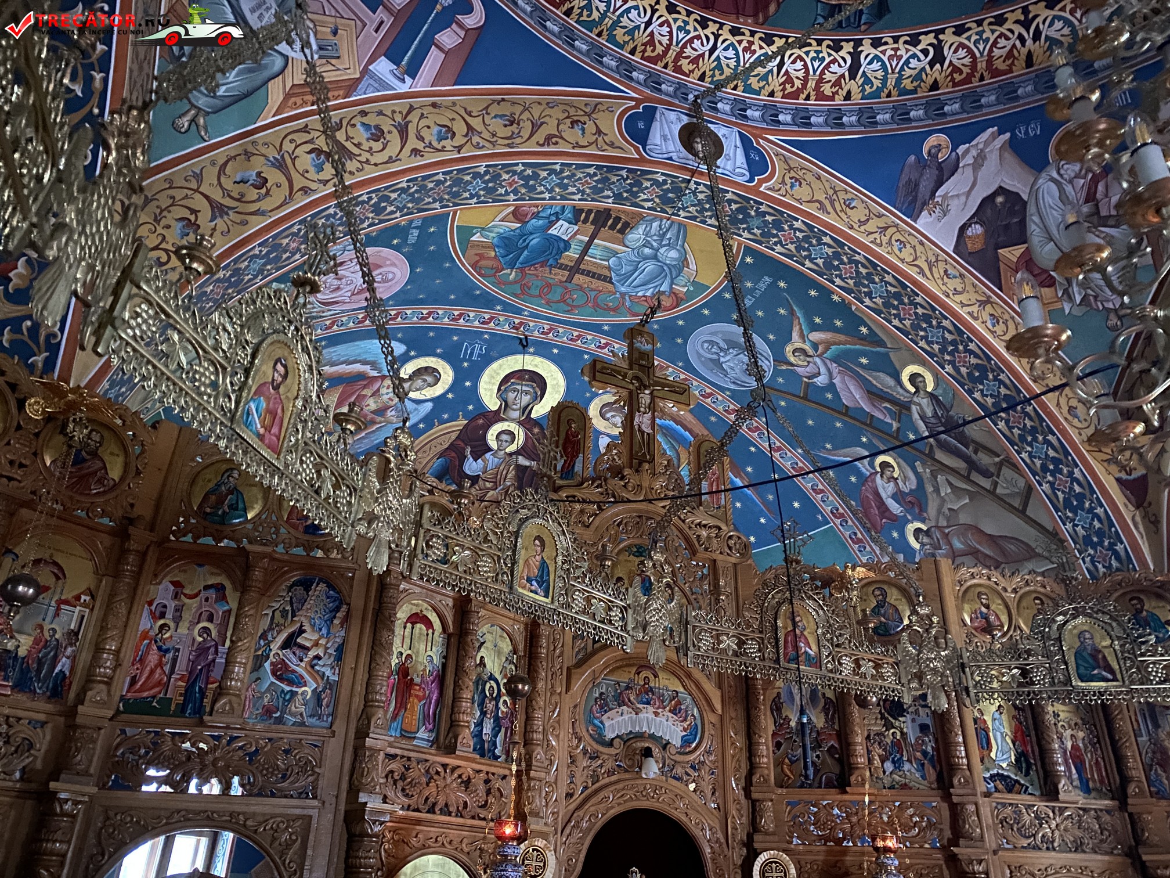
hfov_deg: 67.3
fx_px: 879
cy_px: 439
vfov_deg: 53.1
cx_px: 585
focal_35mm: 26
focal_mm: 4.25
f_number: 1.8
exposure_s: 1/8
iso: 1000
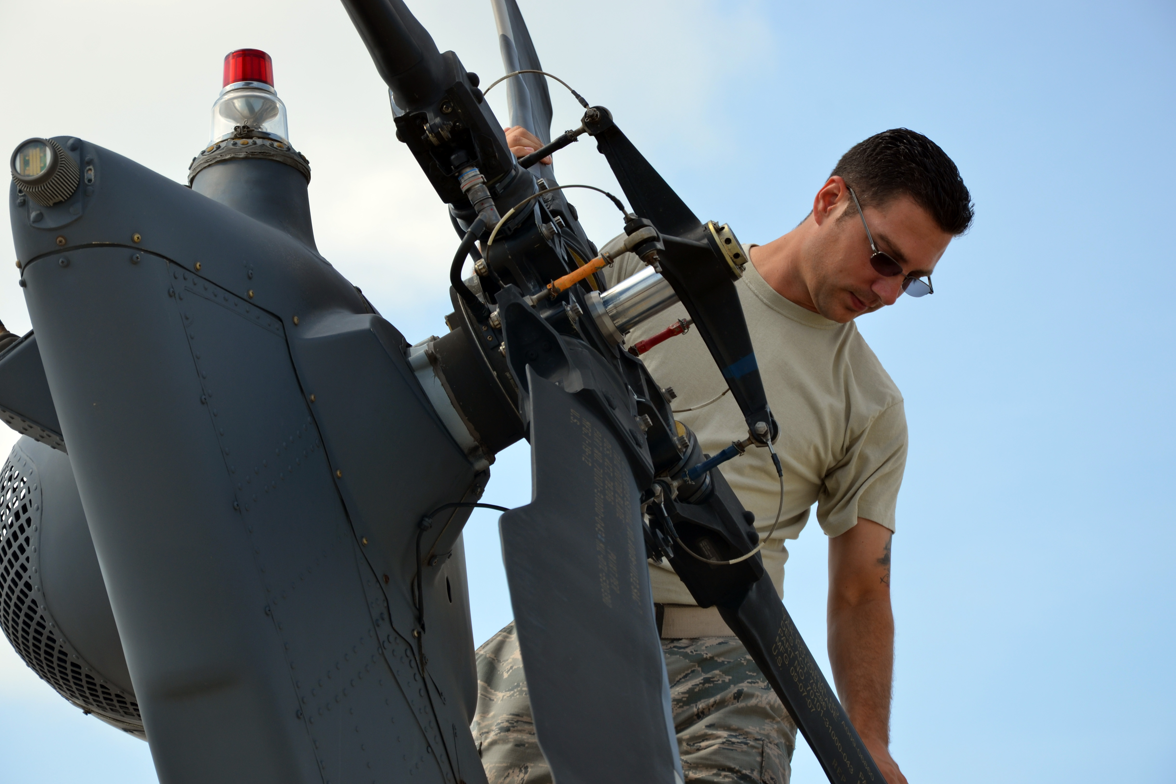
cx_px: 584
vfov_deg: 11.3
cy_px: 392
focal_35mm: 121
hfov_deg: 16.9
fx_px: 3952
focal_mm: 80
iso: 125
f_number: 8
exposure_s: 1/250
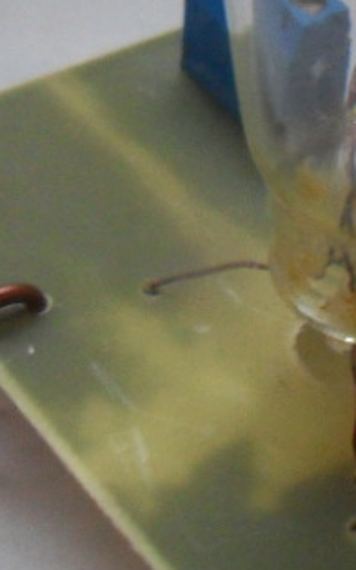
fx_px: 1290
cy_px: 303
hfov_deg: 15.0
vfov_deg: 24.9
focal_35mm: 83
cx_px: 460
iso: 400
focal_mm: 4.2
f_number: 3.3
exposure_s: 1/20
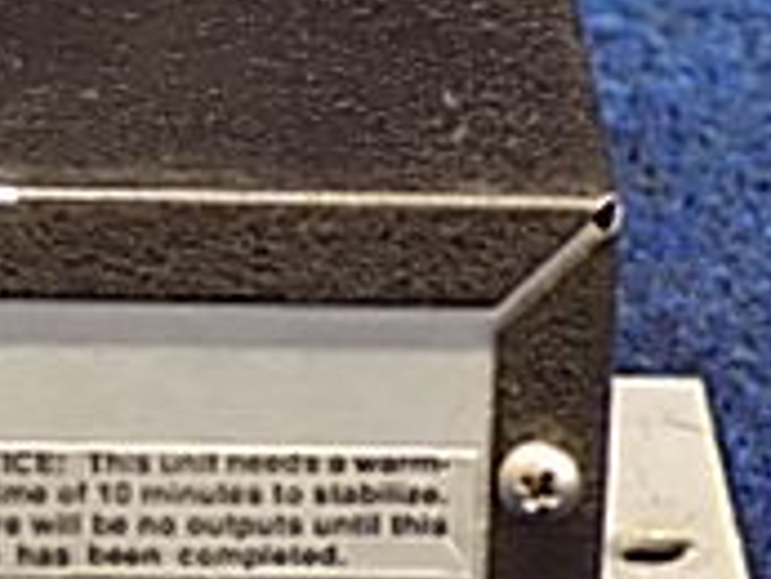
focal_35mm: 289
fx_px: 6441
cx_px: -584
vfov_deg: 5.1
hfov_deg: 6.7
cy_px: 370
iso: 400
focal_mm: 13.9
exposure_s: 1/8
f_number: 4.3
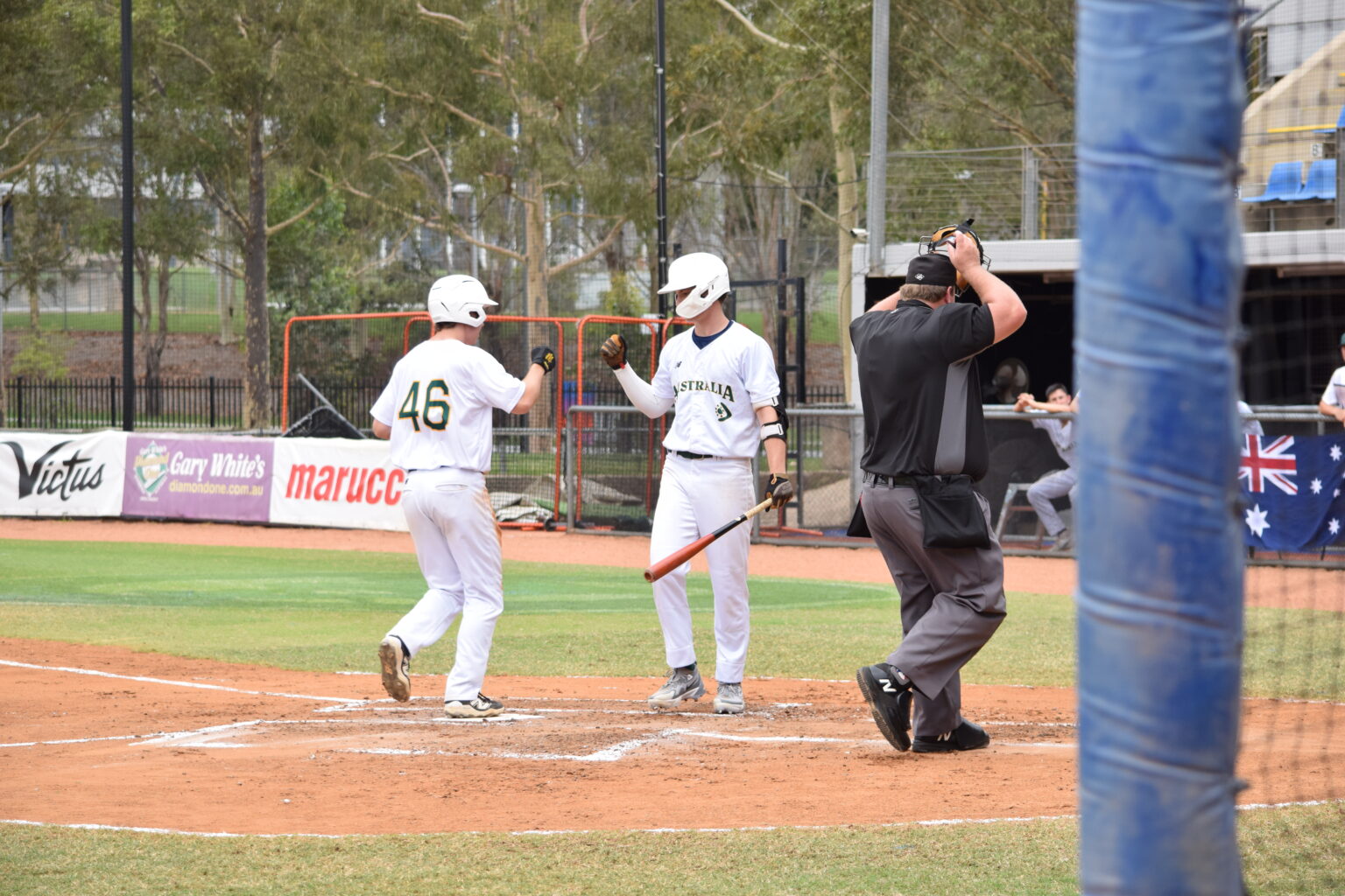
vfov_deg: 10.6
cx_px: 672
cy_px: 448
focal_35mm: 129
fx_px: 4819
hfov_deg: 15.9
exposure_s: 1/1000
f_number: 5
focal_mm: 86
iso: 400
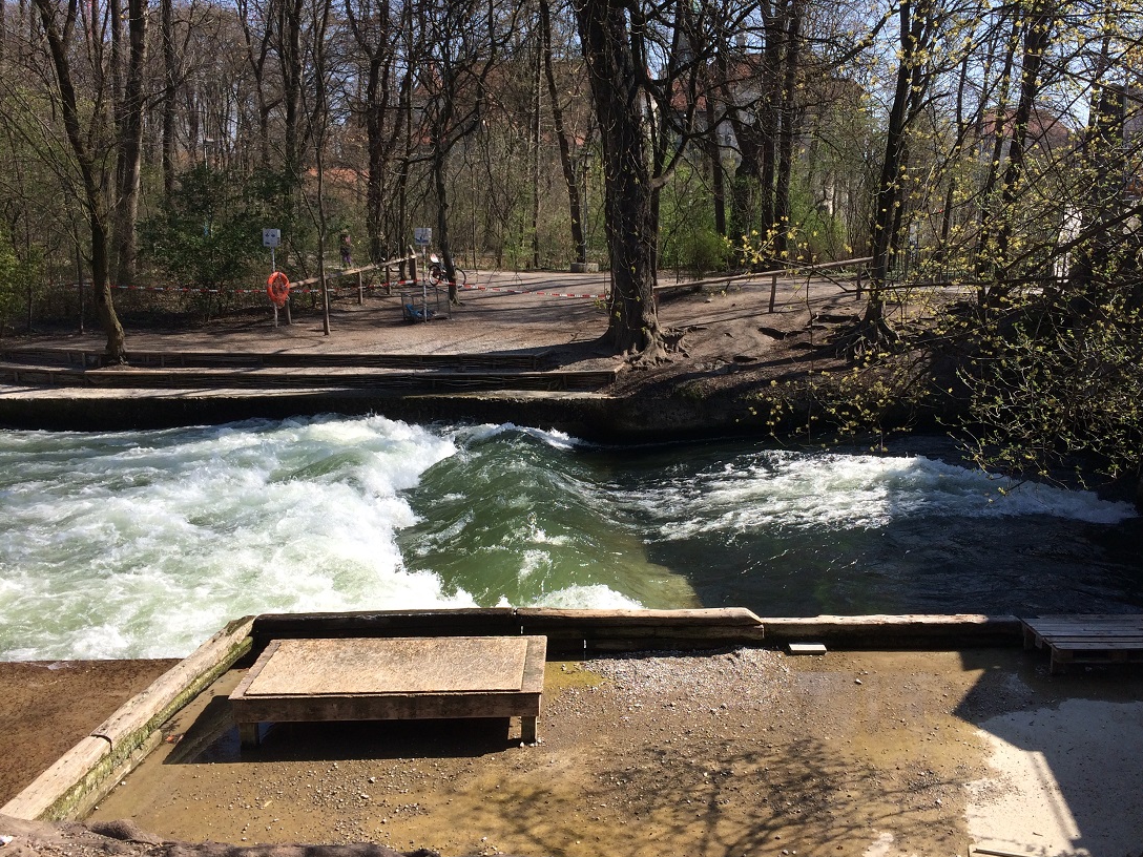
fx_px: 1057
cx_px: 628
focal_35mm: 32
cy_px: 431
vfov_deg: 44.2
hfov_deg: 56.7
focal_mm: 4.15
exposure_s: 1/1282
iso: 32
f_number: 2.2
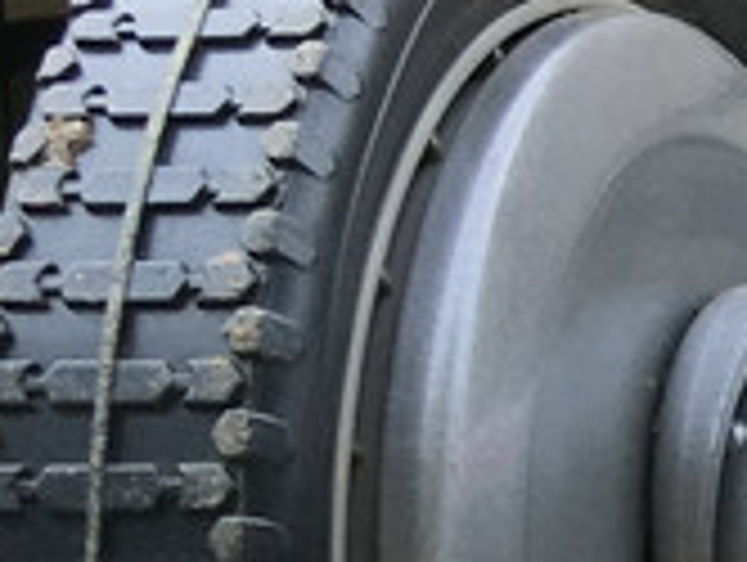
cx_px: 2261
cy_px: 1075
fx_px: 4020
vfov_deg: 7.7
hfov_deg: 8.7
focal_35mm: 186
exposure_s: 1/284
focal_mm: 4.15
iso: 25
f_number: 2.2
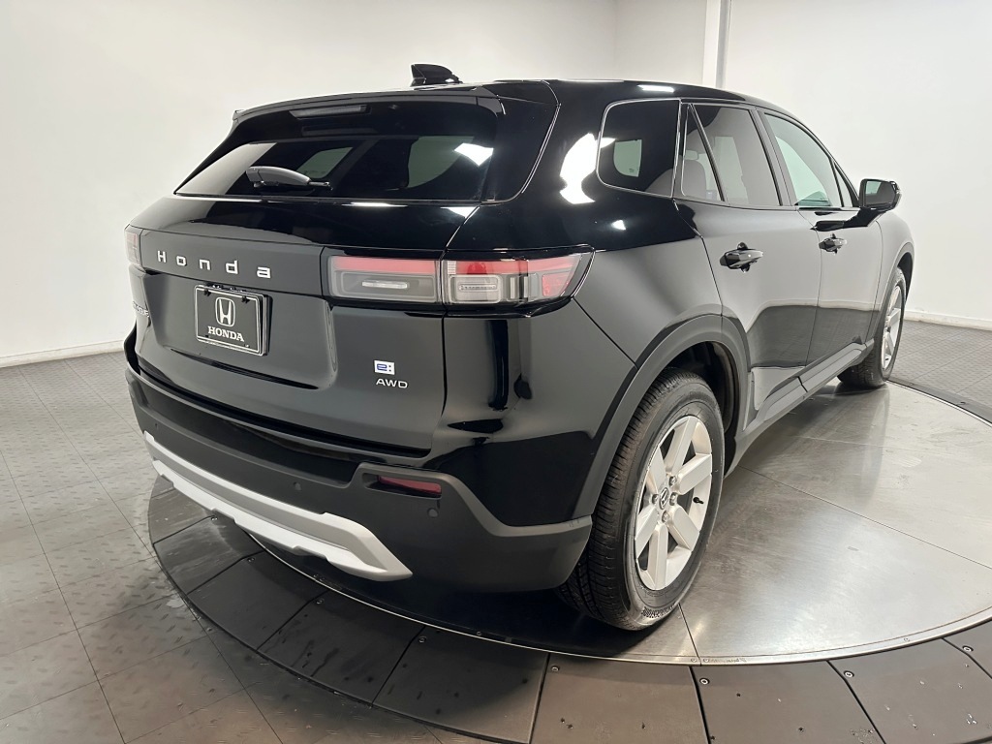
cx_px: 496
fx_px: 688
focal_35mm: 24
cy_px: 372
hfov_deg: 71.6
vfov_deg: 56.8
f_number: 1.78
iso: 640
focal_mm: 6.86
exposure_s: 1/60
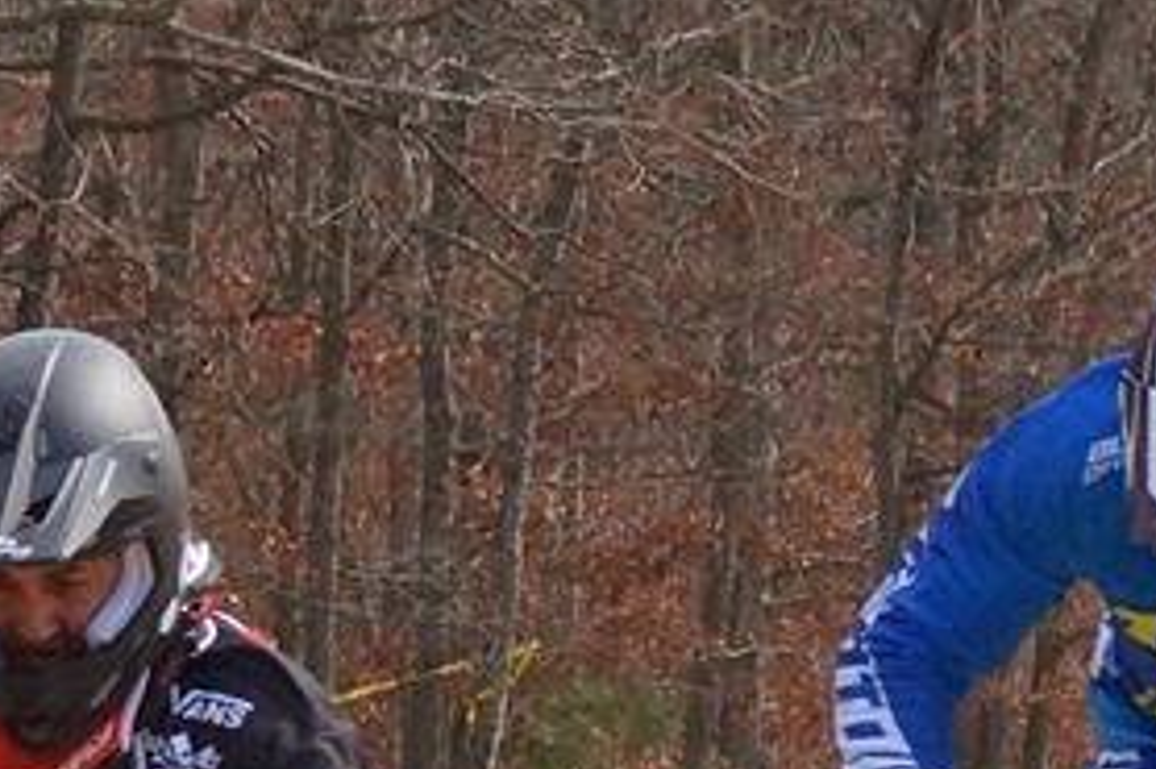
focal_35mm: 713
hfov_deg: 2.9
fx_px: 22881
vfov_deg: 1.9
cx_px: 919
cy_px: 1226
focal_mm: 110
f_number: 11
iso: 1600
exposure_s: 1/2000
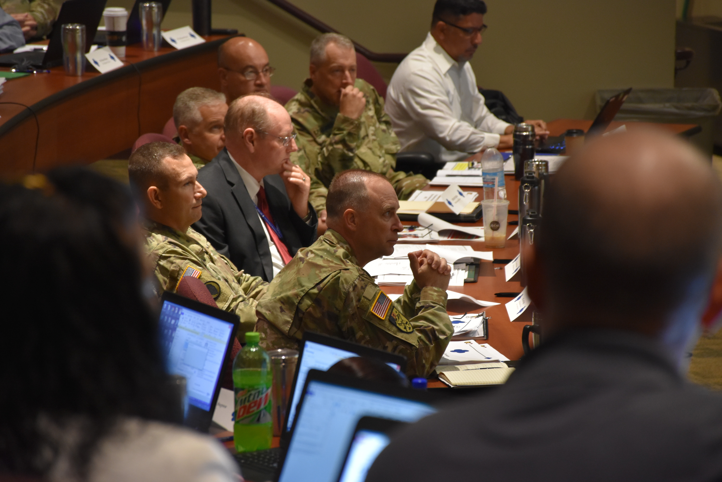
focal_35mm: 210
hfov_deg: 9.8
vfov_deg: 6.5
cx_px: 361
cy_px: 241
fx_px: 4211
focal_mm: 140
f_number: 5.6
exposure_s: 1/13
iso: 1600
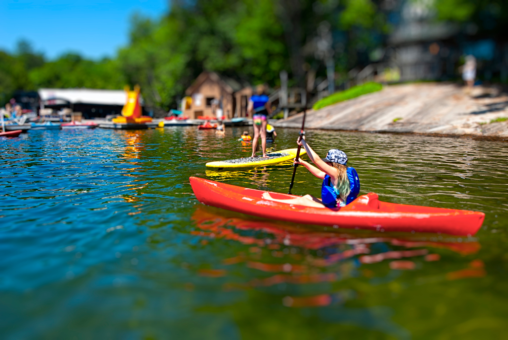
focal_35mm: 30
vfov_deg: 43.7
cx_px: 254
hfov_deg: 61.9
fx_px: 424
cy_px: 170
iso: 100
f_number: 7.1
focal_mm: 20
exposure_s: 1/200
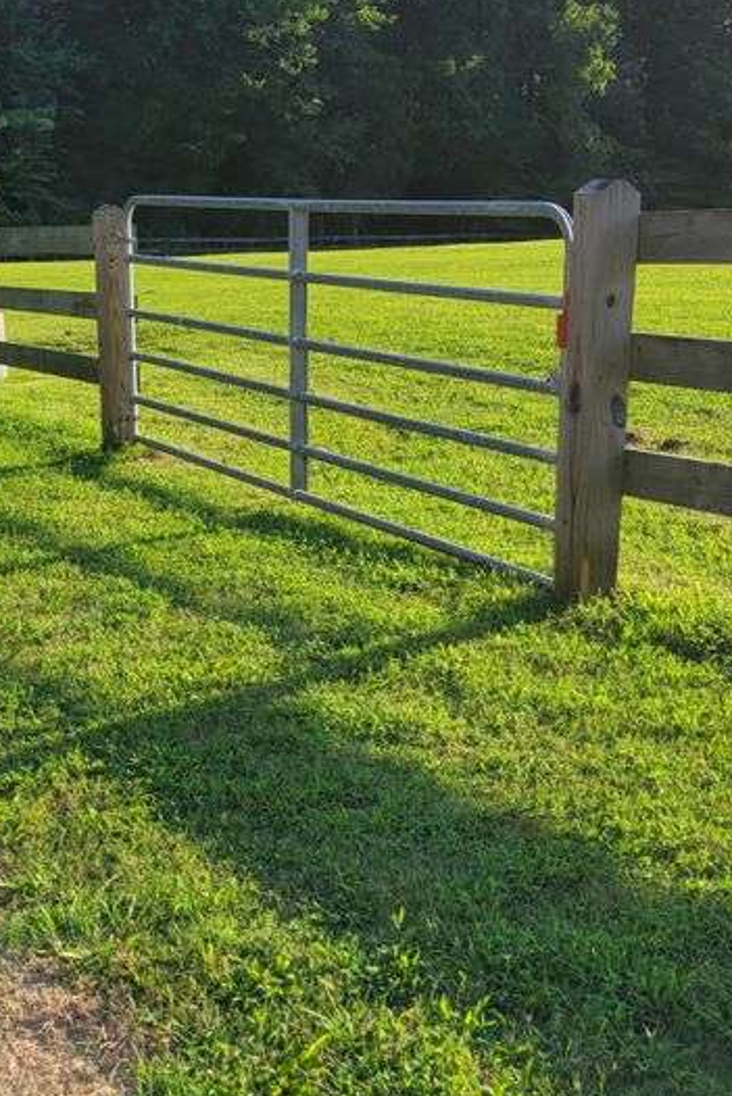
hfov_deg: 36.0
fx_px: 1128
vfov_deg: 51.9
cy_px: 550
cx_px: 355
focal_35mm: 37
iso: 40
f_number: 1.8
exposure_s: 1/959
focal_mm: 5.4
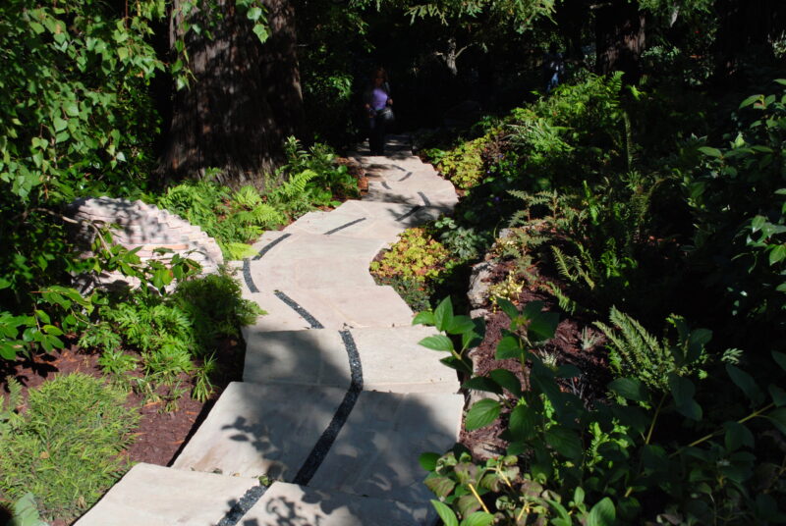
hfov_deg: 41.1
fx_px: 1050
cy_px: 263
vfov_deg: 28.2
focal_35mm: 48
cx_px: 393
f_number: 10
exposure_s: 1/250
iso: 200
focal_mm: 32
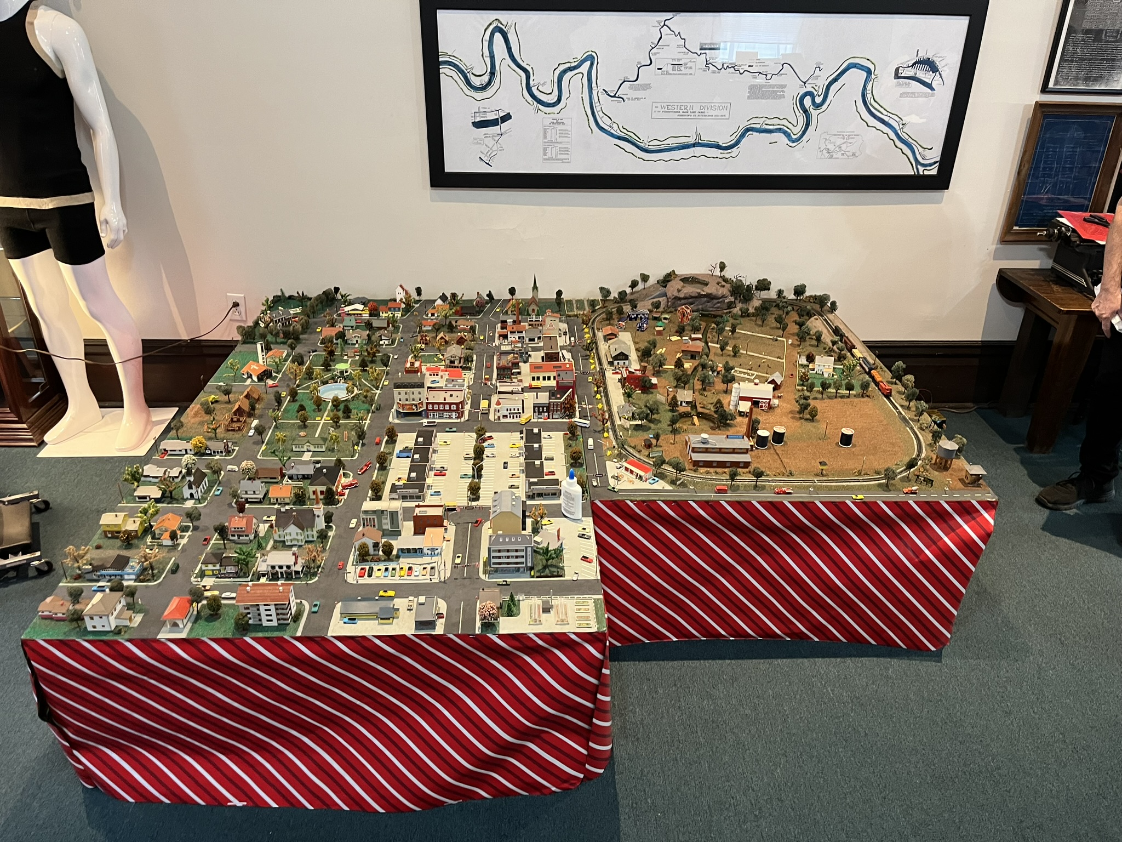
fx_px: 843
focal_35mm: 26
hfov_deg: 67.3
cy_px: 421
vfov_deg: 53.1
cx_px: 561
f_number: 1.6
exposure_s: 1/60
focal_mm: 5.1
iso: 250
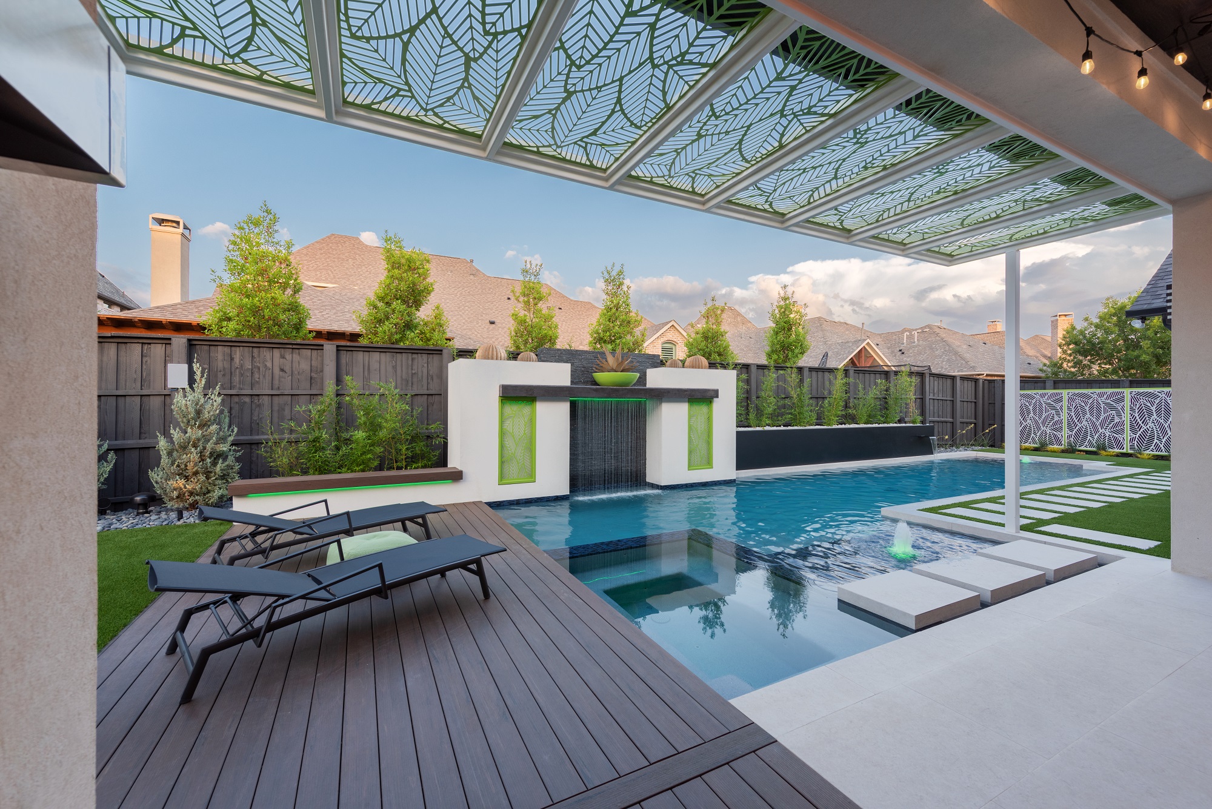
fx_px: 471
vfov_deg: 81.2
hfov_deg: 104.2
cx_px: 606
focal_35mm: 14
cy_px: 404
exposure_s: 1/25
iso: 250
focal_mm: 14
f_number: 8
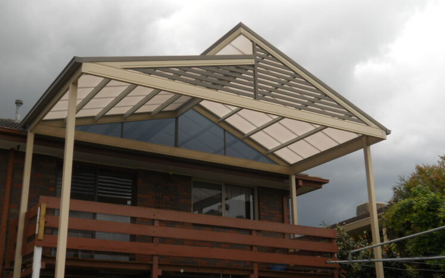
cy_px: 127
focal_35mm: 50
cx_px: 224
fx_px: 606
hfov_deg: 40.3
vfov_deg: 25.8
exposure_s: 1/200
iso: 80
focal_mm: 8.2
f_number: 4.3
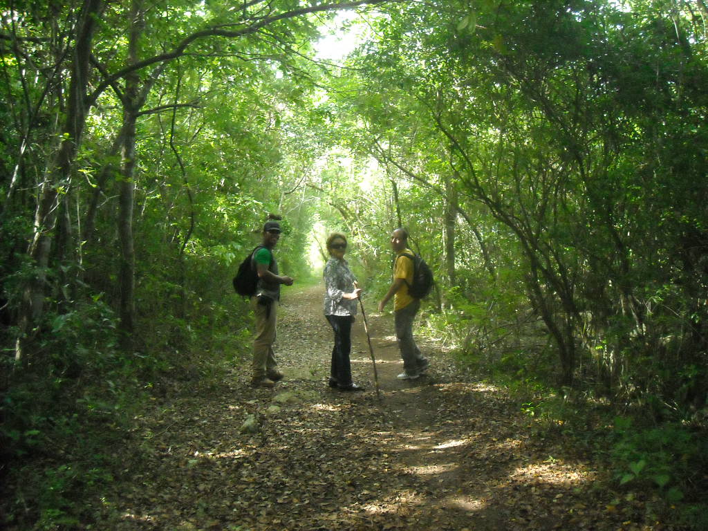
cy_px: 266
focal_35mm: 35
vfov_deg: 40.7
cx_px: 354
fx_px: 716
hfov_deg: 52.6
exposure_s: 1/161
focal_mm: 5.7
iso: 800
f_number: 2.8
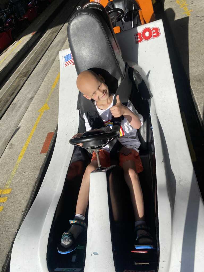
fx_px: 204
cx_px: 102
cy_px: 136
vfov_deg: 67.3
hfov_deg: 53.1
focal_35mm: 26
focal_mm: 4.25
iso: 32
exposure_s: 1/2817
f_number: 1.8
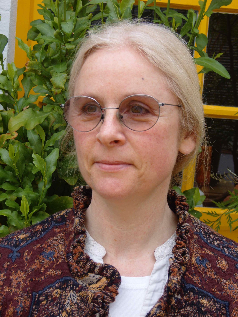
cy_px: 158
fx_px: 660
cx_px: 119
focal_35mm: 72
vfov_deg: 27.0
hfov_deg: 20.4
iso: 80
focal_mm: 15
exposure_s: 1/90
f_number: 4.1
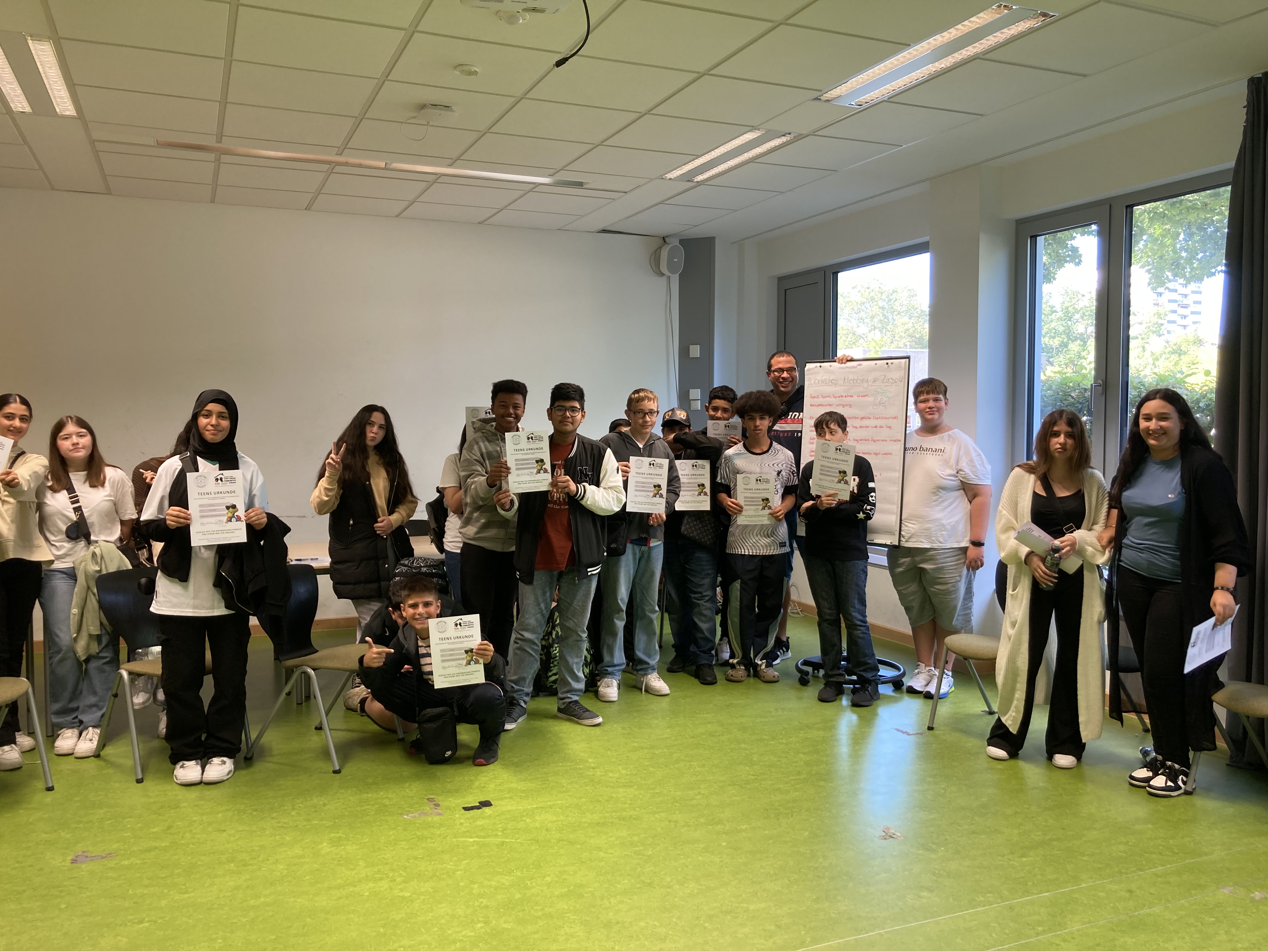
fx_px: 1026
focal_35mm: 28
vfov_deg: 49.7
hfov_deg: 63.4
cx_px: 634
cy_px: 476
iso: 50
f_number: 1.8
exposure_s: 1/50
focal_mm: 3.99
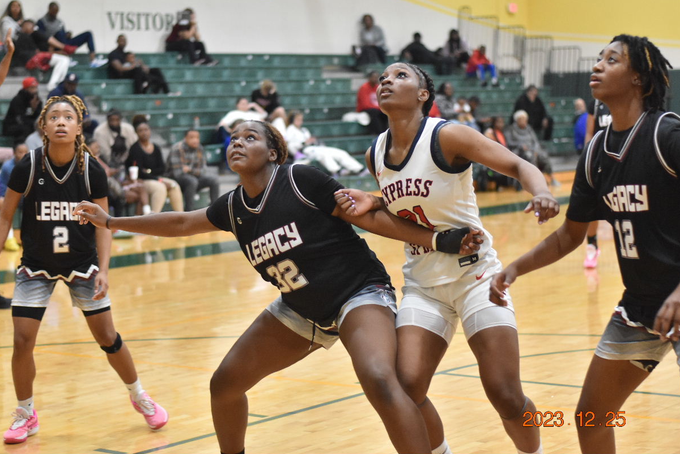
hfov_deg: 25.3
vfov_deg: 17.1
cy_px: 213
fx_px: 1512
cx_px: 333
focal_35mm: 80
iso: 1600
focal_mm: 50
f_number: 1.8
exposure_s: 1/640
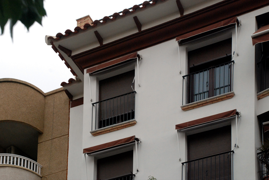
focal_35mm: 78
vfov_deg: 17.5
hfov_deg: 26.0
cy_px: 90
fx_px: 584
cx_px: 134
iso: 1000
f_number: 11
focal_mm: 52
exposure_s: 1/500
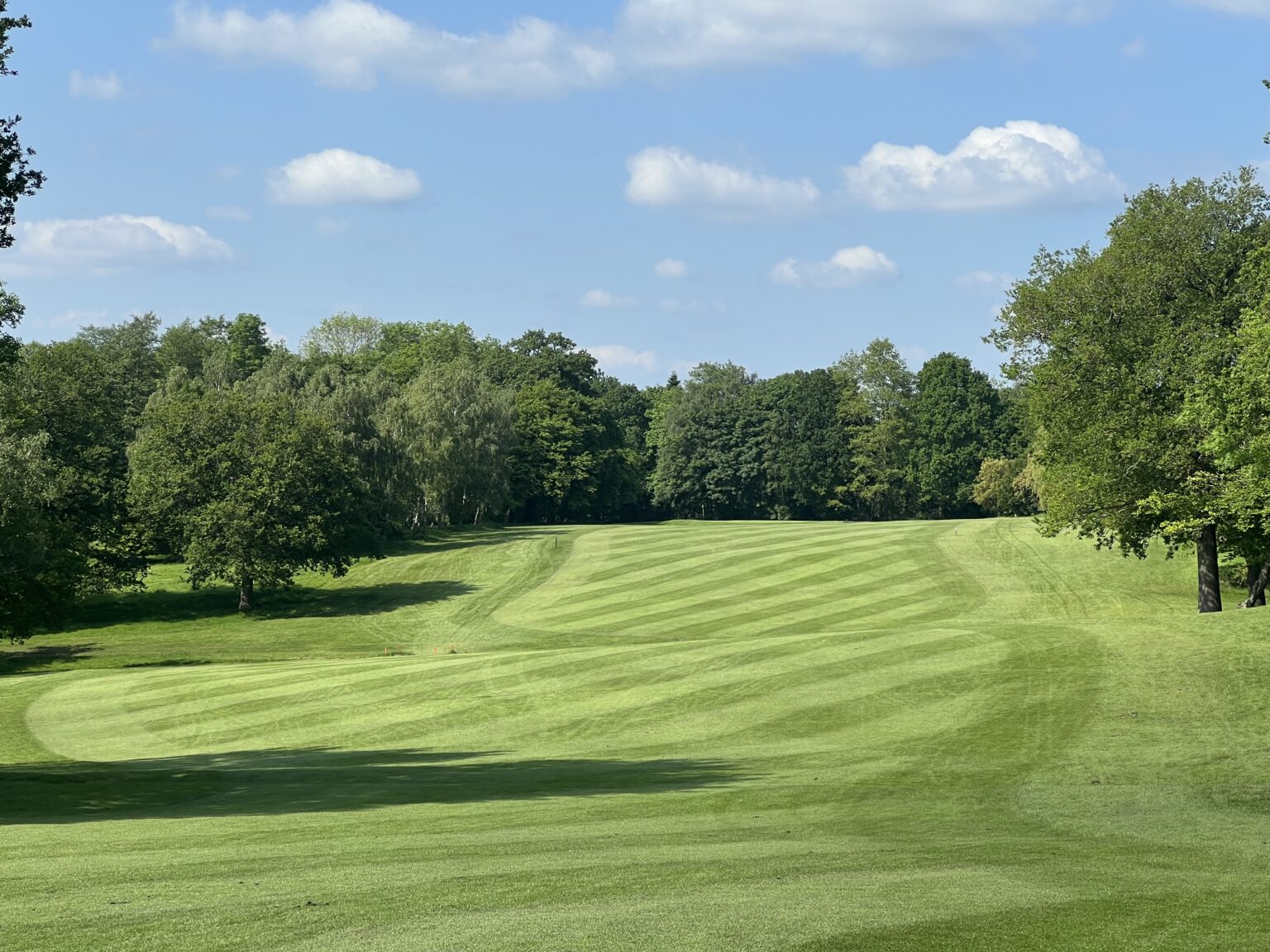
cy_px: 476
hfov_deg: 25.3
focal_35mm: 77
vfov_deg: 19.1
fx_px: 2825
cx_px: 635
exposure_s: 1/752
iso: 32
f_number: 2.8
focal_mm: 9
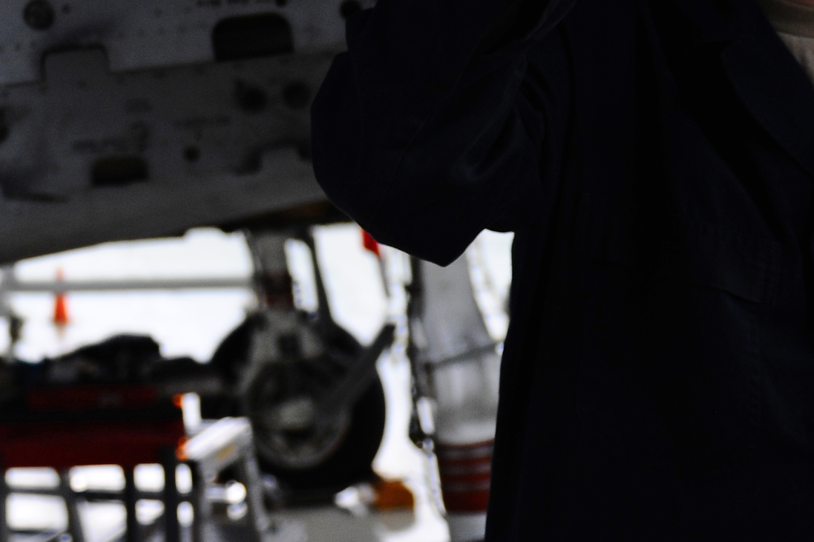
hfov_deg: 25.5
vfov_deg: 16.4
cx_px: 18
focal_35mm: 76
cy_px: -264
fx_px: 1718
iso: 400
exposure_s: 1/80
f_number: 2.8
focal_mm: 24
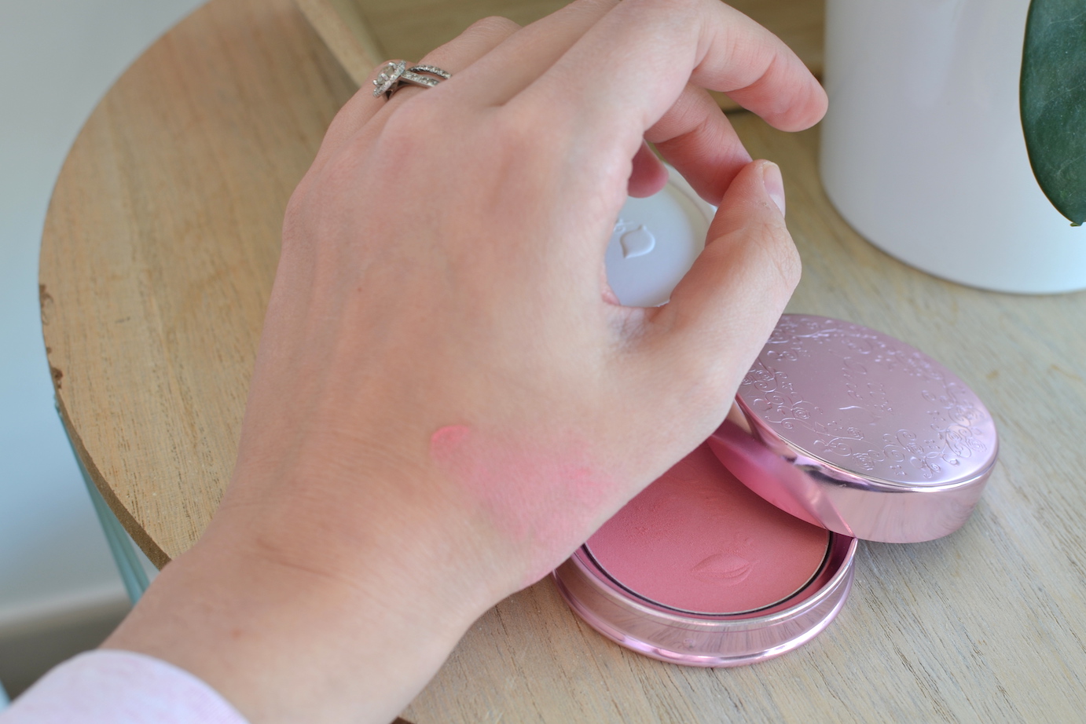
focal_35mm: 52
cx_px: 543
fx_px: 1584
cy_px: 362
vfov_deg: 25.8
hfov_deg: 37.8
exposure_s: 1/20
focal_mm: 35
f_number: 5
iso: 100
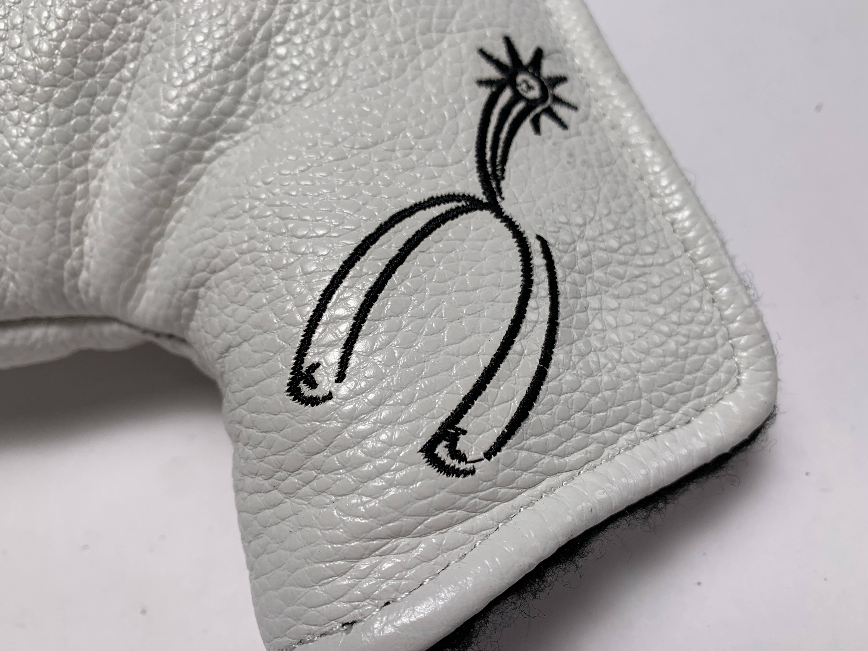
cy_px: 326
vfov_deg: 53.1
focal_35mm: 26
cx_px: 434
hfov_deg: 67.3
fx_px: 652
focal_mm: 4.25
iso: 25
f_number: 1.8
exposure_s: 1/391
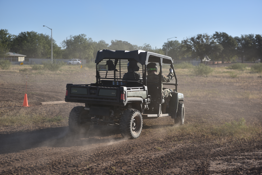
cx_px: 131
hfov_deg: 28.8
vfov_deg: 19.5
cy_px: 88
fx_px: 510
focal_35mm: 70
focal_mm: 70
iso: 64
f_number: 4
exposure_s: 1/1000
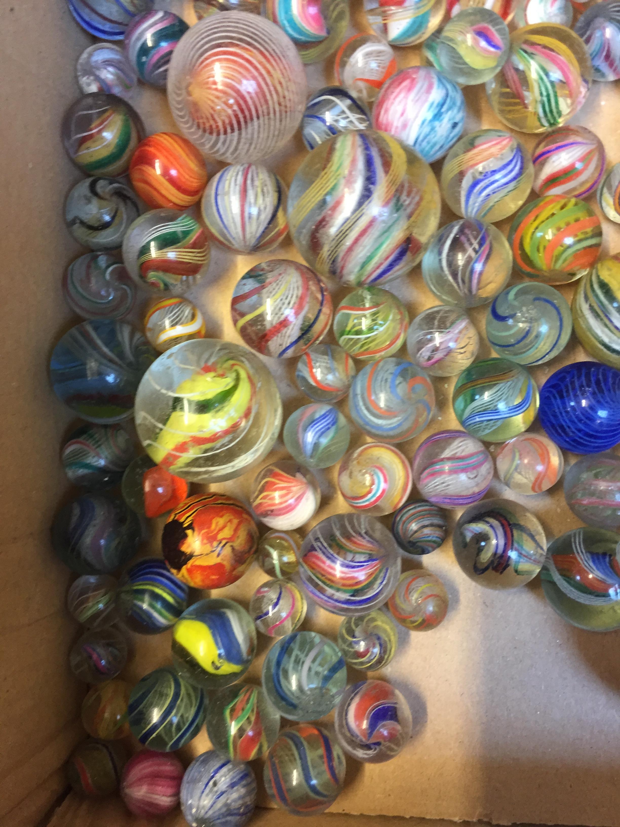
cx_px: 310
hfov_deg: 48.2
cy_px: 414
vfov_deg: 61.7
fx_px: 693
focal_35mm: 29
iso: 160
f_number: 2.2
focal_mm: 4.15
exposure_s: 1/33
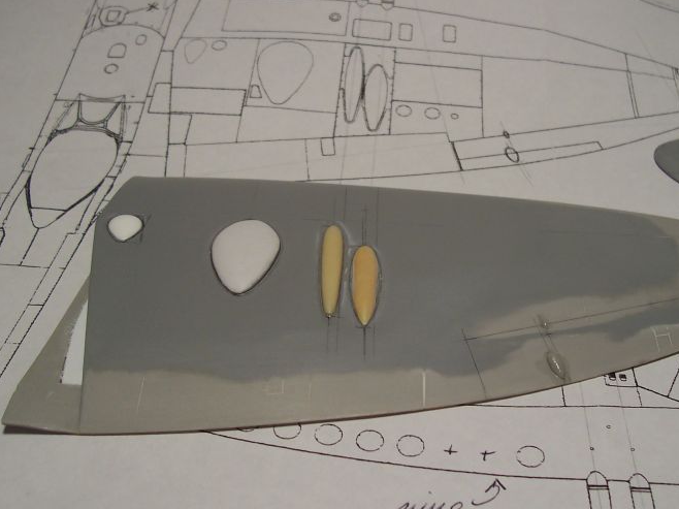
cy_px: 274
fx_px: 882
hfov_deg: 42.0
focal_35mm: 45
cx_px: 394
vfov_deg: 32.1
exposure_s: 1/90
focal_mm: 5.6
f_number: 2.8
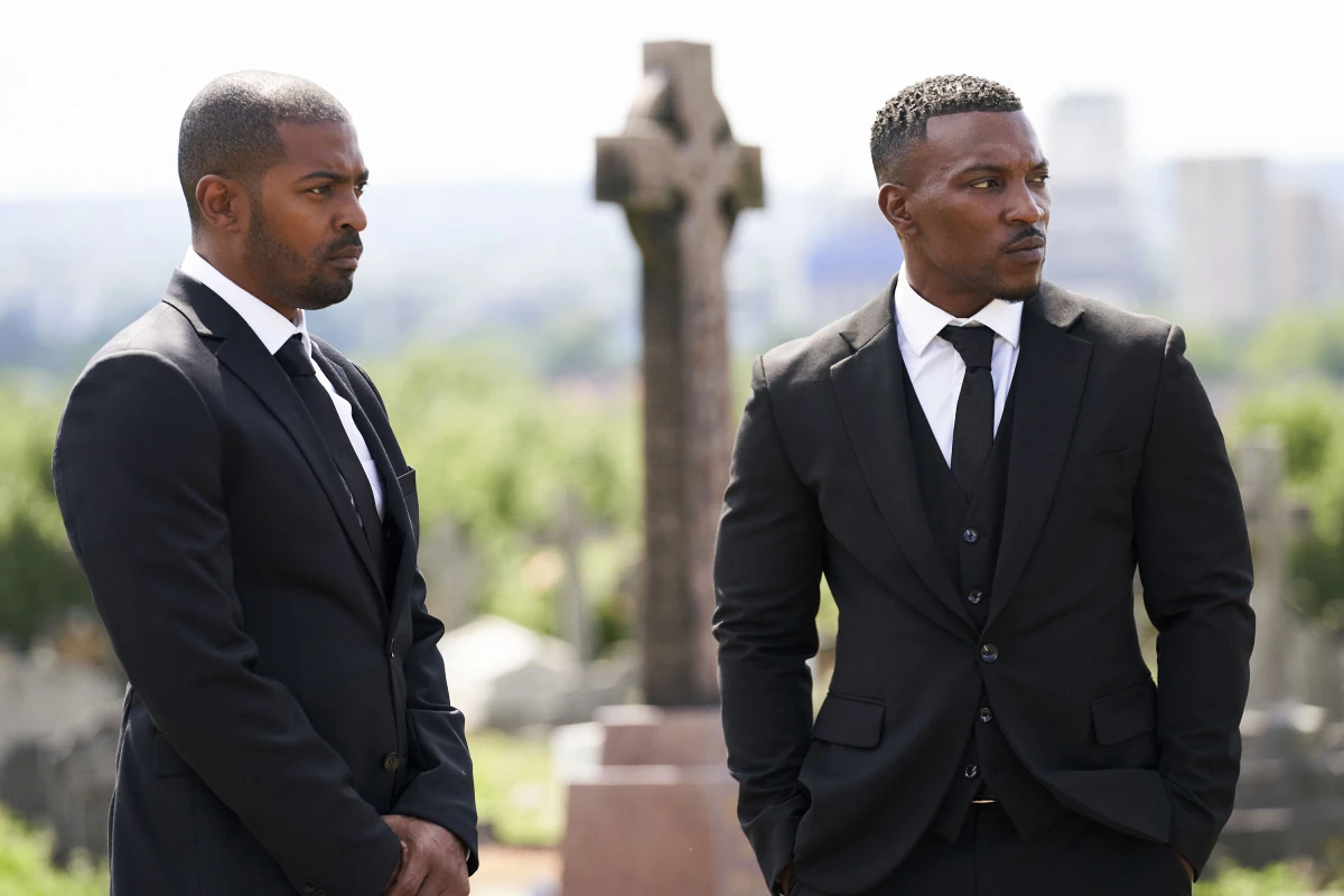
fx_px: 6458
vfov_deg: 7.9
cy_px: 448
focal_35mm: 173
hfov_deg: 11.9
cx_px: 672
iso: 125
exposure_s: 1/2000
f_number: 4.5
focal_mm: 173
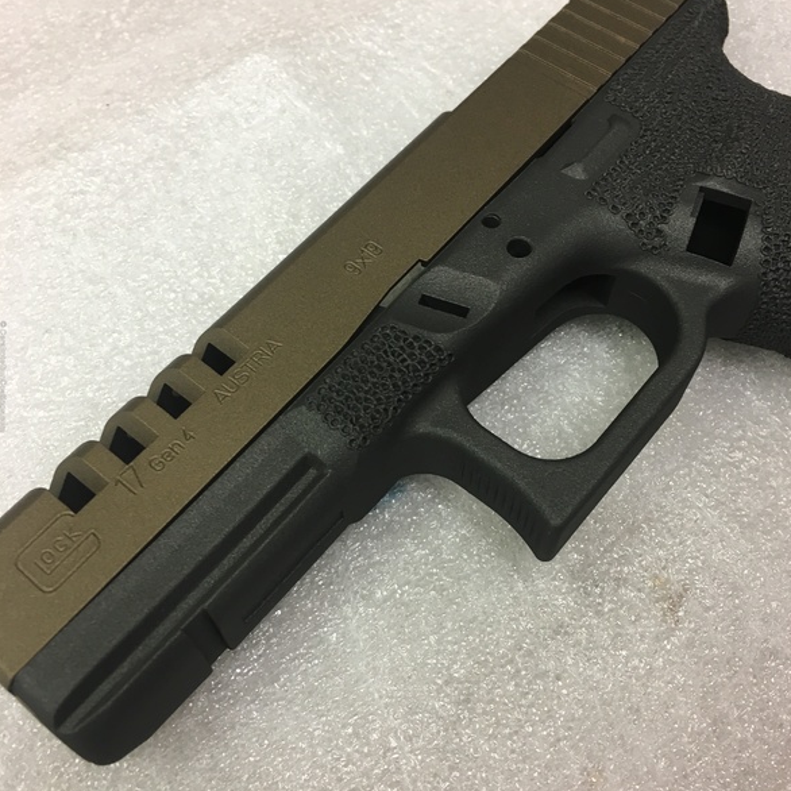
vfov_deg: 47.2
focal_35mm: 35
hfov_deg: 47.2
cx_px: 398
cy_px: 377
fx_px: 905
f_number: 2.2
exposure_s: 1/30
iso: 80
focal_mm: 4.15
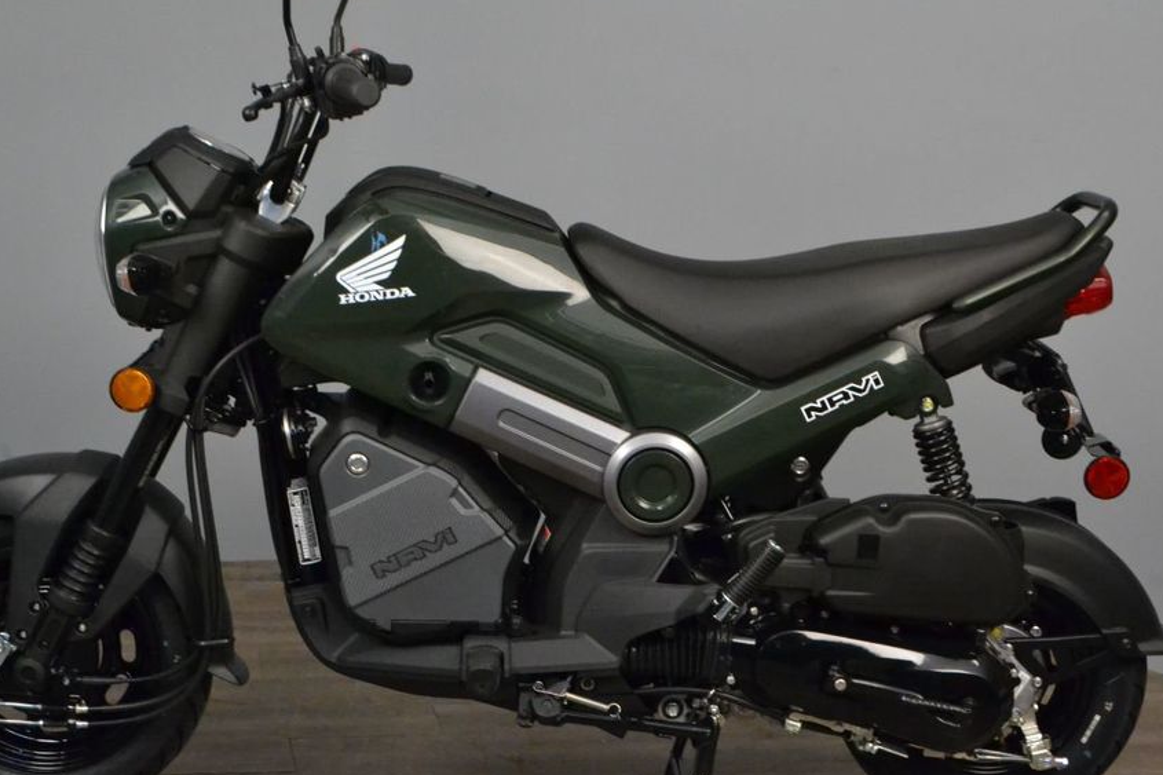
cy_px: 436
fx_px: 2054
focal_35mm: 64
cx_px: 523
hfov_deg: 31.6
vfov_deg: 21.3
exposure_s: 1/60
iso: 3200
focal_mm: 35
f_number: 11
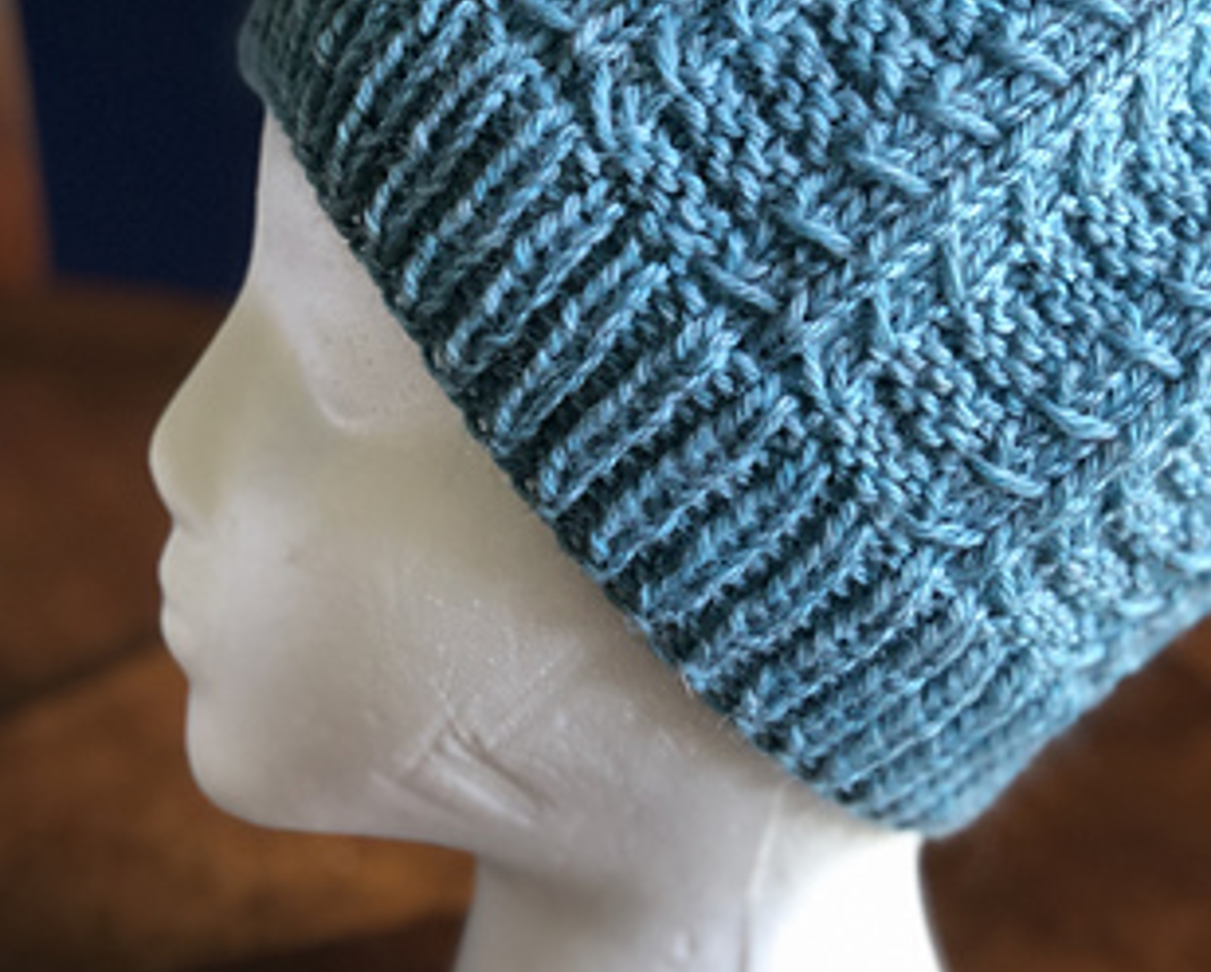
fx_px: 2943
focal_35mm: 82
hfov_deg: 23.2
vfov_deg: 18.7
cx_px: 731
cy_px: 576
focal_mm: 6
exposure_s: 1/40
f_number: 2.4
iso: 125
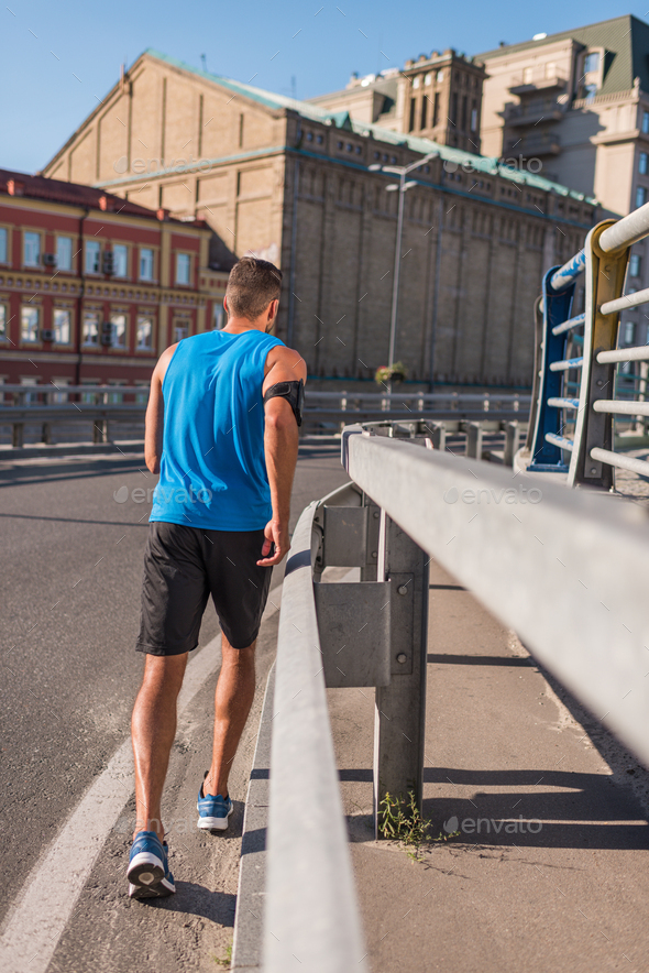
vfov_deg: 54.4
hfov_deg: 37.9
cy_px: 486
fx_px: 946
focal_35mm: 35
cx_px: 324
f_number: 2.5
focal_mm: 35
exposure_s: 1/2500
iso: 100
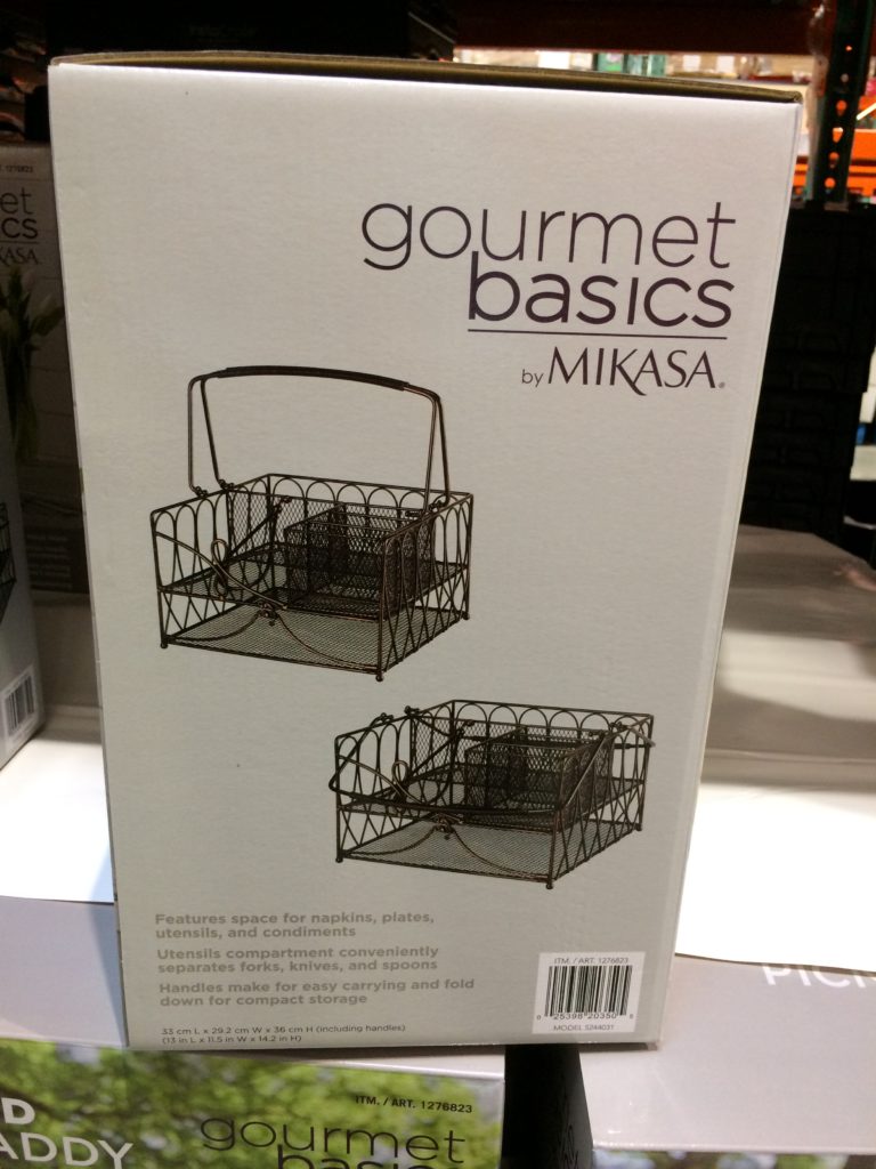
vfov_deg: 61.7
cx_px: 438
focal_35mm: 29
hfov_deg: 48.2
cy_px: 584
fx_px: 979
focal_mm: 4.15
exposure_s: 1/30
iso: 125
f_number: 2.2
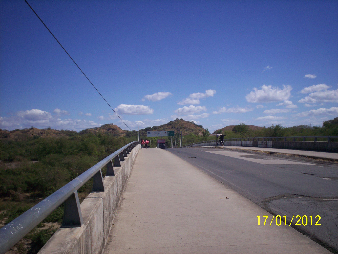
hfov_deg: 51.4
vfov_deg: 39.7
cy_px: 127
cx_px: 169
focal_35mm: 36
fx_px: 352
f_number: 4.5
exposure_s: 1/1276
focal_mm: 6
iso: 100
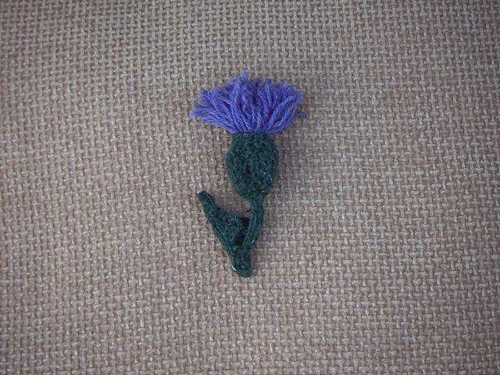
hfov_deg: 18.2
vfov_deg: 13.7
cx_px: 250
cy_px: 188
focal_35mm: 108
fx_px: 1560
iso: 125
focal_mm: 14.1
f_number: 3.7
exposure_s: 1/100
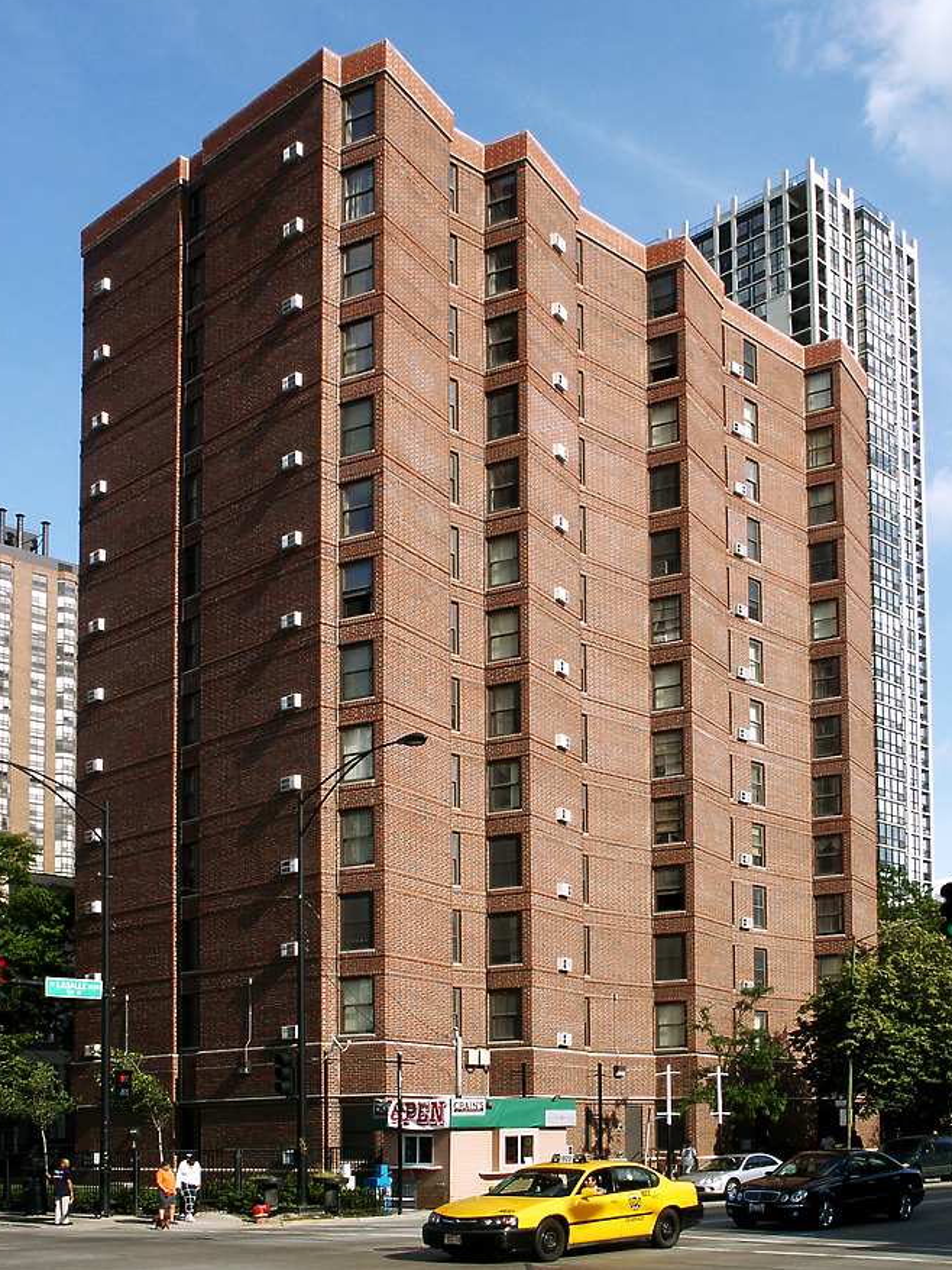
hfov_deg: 36.8
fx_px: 1430
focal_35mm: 39
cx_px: 474
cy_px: 620
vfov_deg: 47.9
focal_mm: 8.02
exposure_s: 1/180
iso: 64
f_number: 6.7
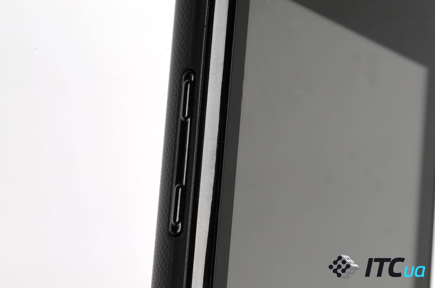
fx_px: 1900
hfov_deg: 13.1
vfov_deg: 8.7
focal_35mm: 158
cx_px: 218
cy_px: 144
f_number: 25
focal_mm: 105
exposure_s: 1/125
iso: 200
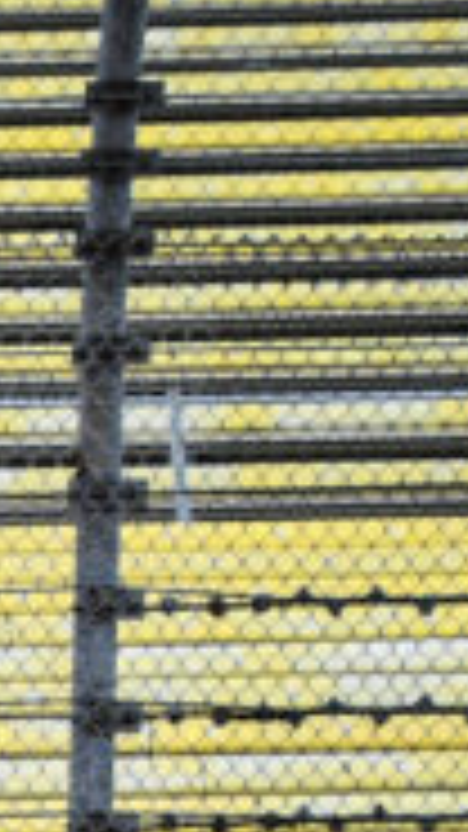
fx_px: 7681
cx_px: -1449
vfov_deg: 6.1
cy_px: 1507
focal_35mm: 348
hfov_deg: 3.3
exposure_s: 1/250
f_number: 8
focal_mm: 32
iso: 160
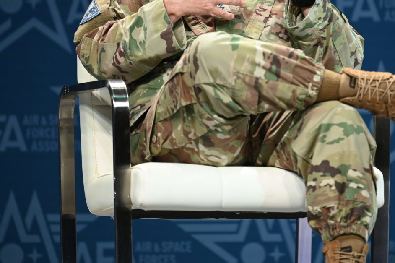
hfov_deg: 6.3
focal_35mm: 326
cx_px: 265
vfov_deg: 4.2
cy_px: 58
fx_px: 3575
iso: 800
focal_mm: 200
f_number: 2.8
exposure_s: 1/160
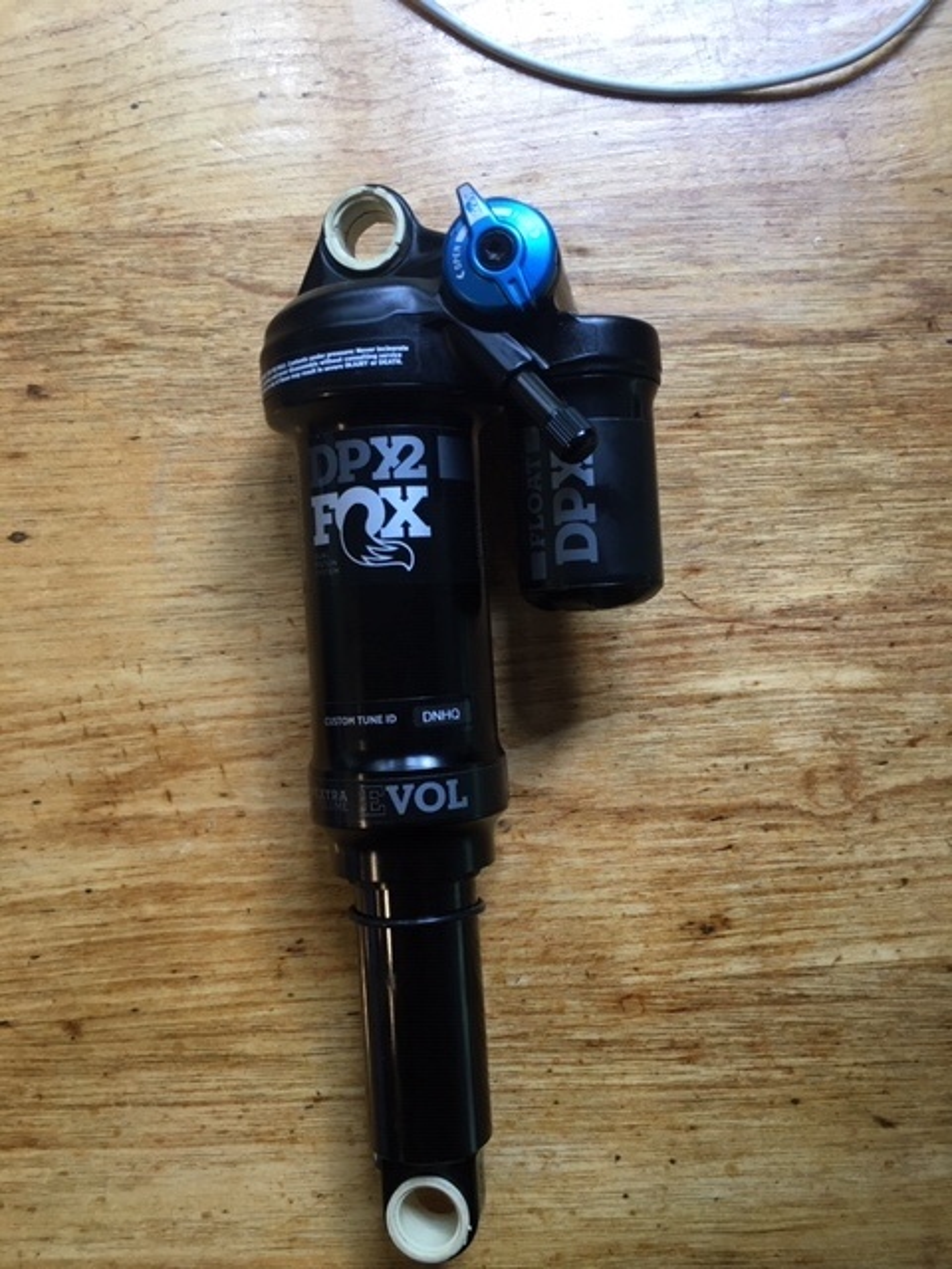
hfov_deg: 48.2
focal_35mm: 29
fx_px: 1063
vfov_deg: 61.7
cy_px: 634
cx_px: 476
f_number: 2.2
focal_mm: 4.15
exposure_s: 1/30
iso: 100
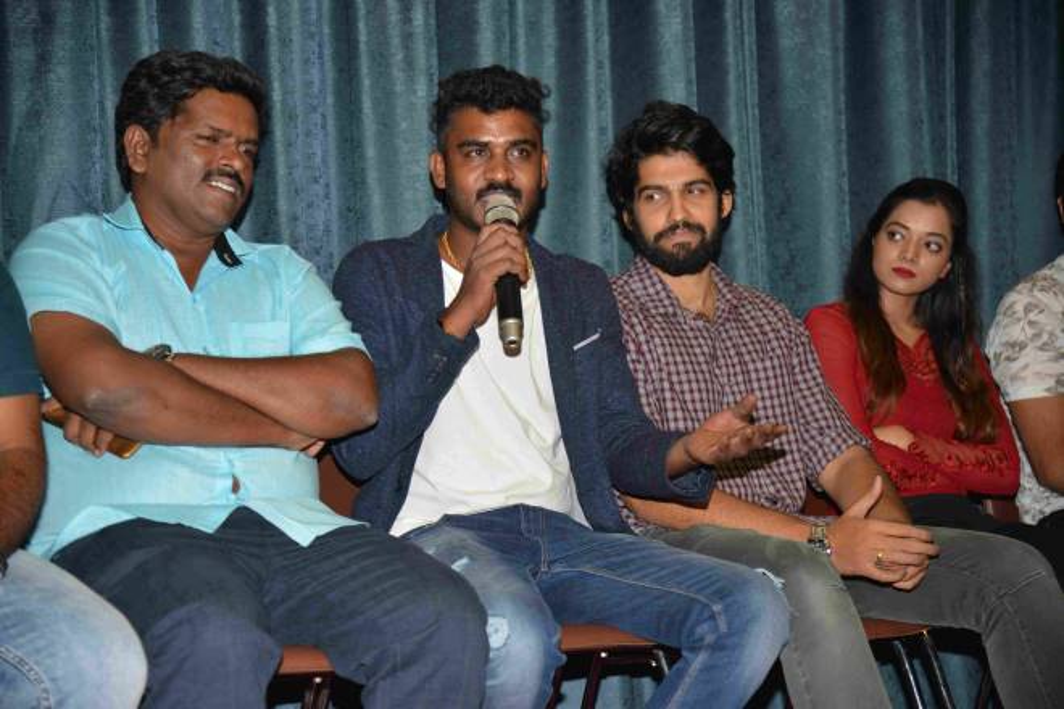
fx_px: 1951
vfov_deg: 20.6
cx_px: 532
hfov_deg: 30.5
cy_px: 354
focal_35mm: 66
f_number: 4
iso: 200
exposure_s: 1/125
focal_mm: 66
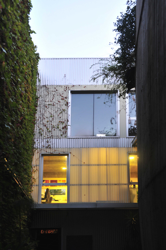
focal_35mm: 35
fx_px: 242
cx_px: 83
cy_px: 125
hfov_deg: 37.8
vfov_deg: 54.5
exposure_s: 1/4
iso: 500
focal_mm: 35
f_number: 4
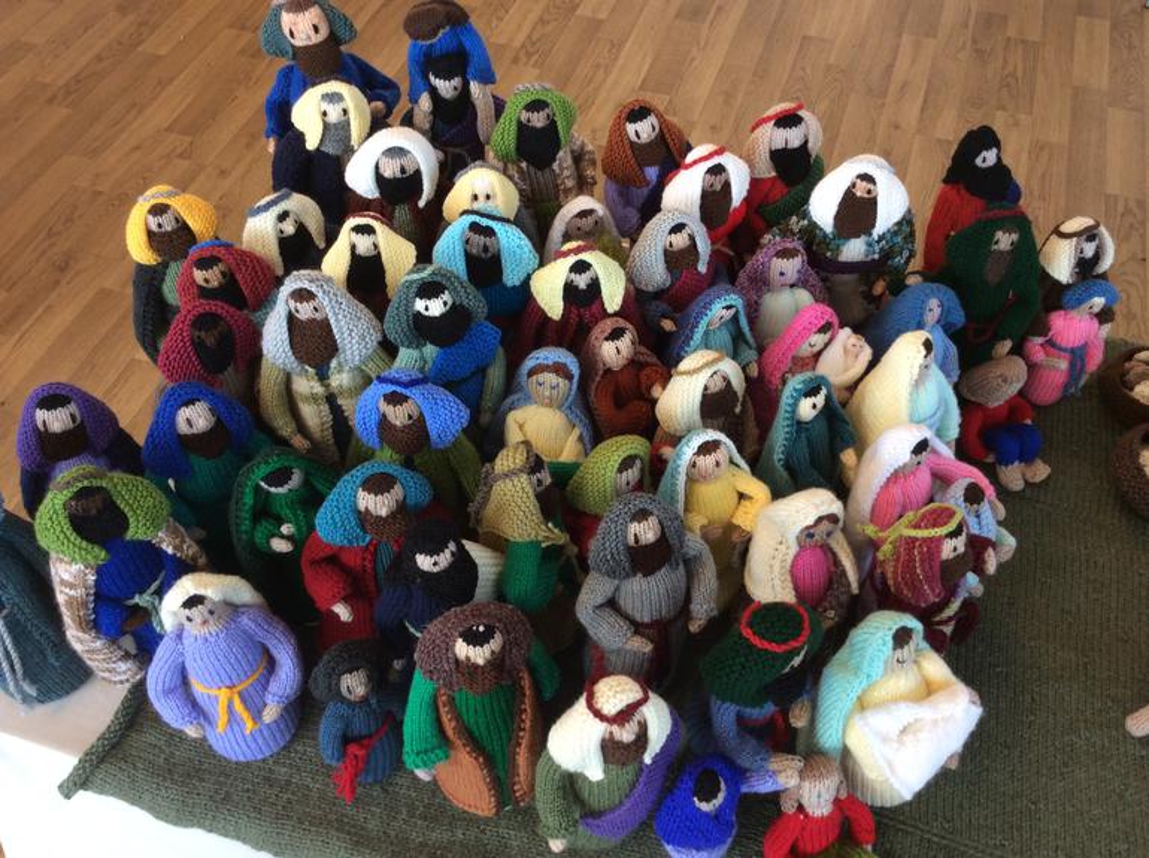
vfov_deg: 44.0
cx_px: 574
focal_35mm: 32
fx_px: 1061
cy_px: 429
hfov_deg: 56.9
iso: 40
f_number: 2.4
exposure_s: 1/50
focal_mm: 3.3
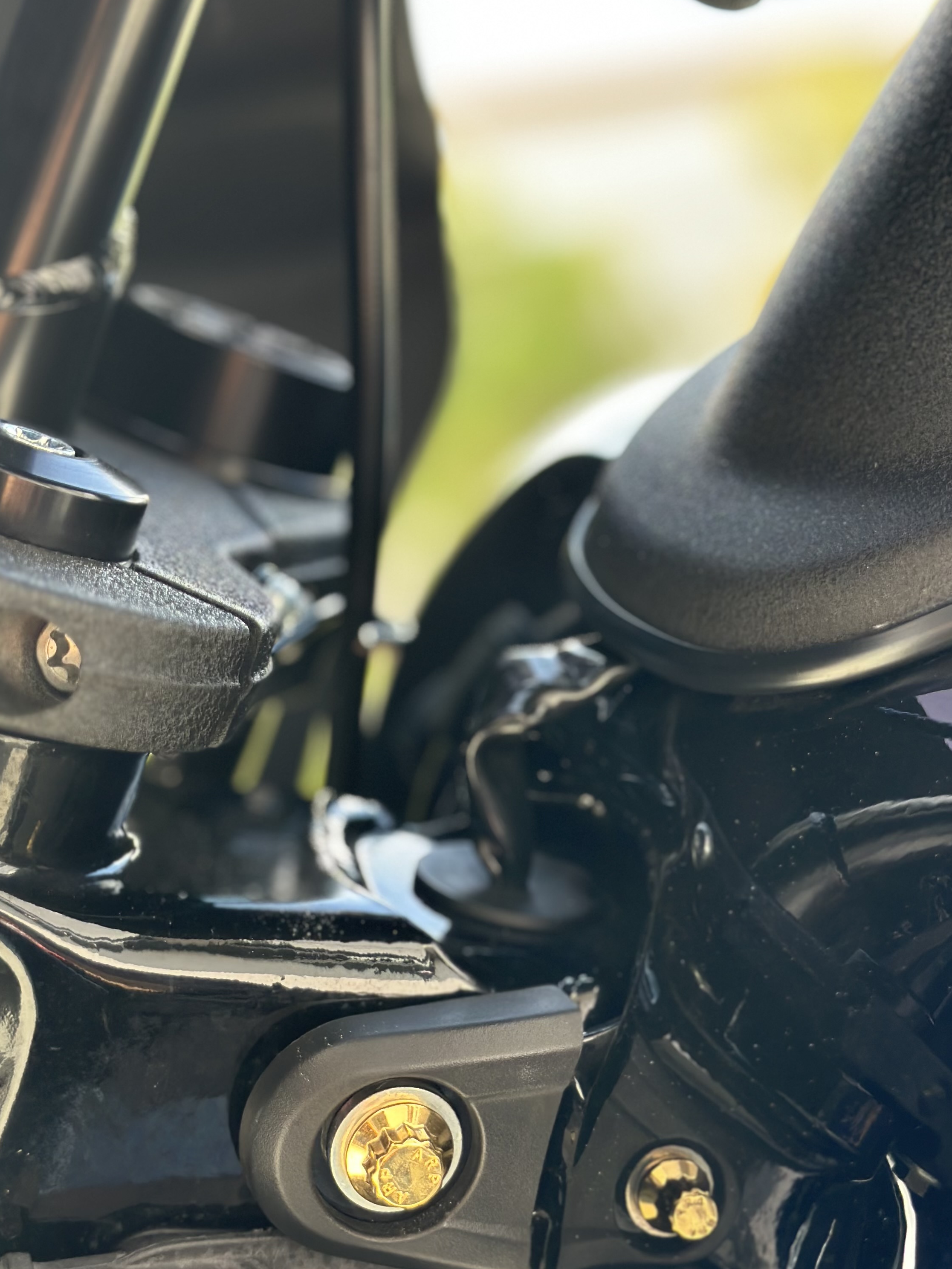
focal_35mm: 65
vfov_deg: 29.8
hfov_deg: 22.6
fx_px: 2383
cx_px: 541
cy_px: 717
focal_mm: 6.86
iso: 80
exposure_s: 1/314
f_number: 1.78
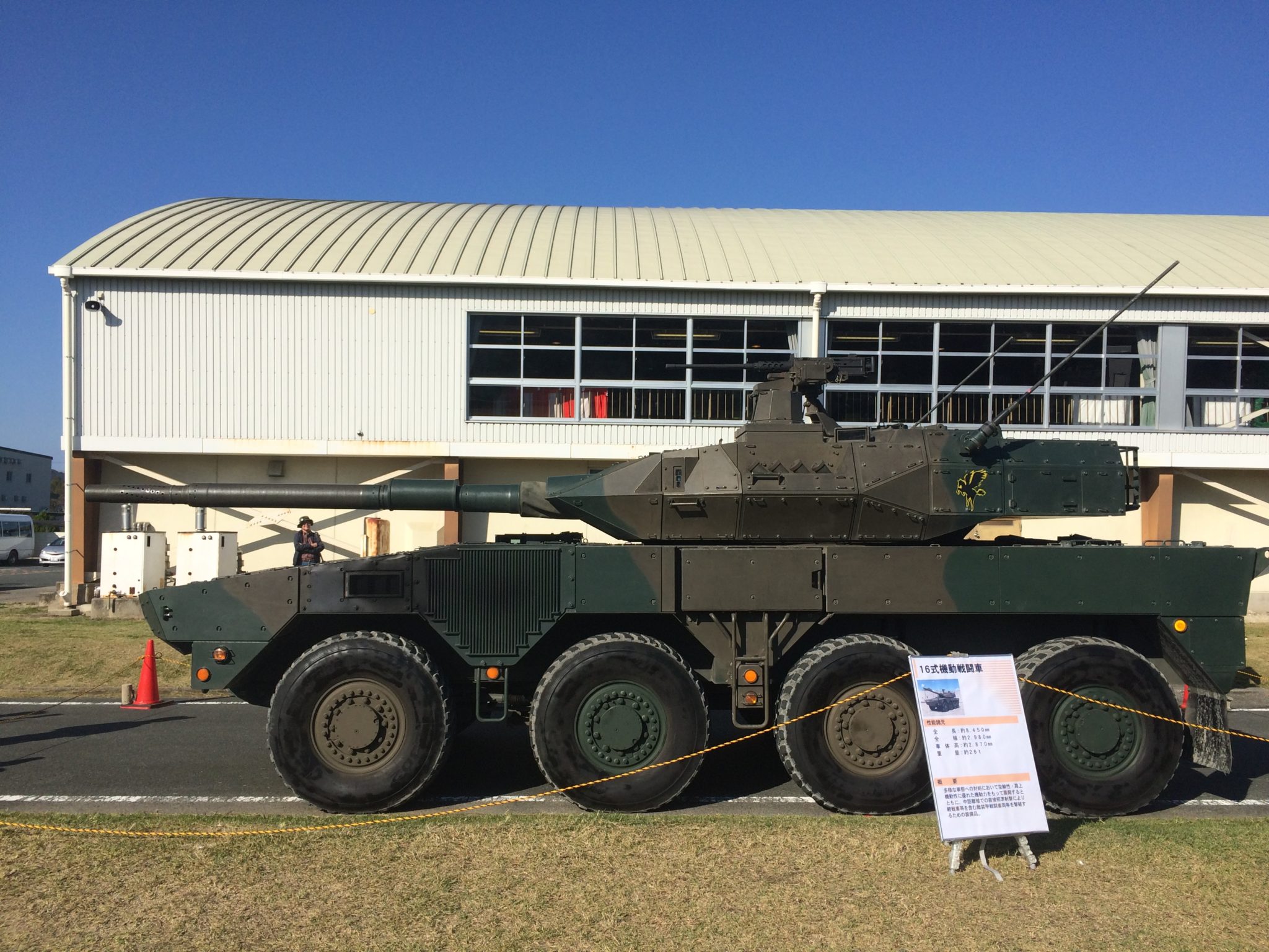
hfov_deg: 61.7
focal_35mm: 29
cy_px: 476
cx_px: 634
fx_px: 1063
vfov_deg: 48.2
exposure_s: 1/2564
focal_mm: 4.15
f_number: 2.2
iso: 32
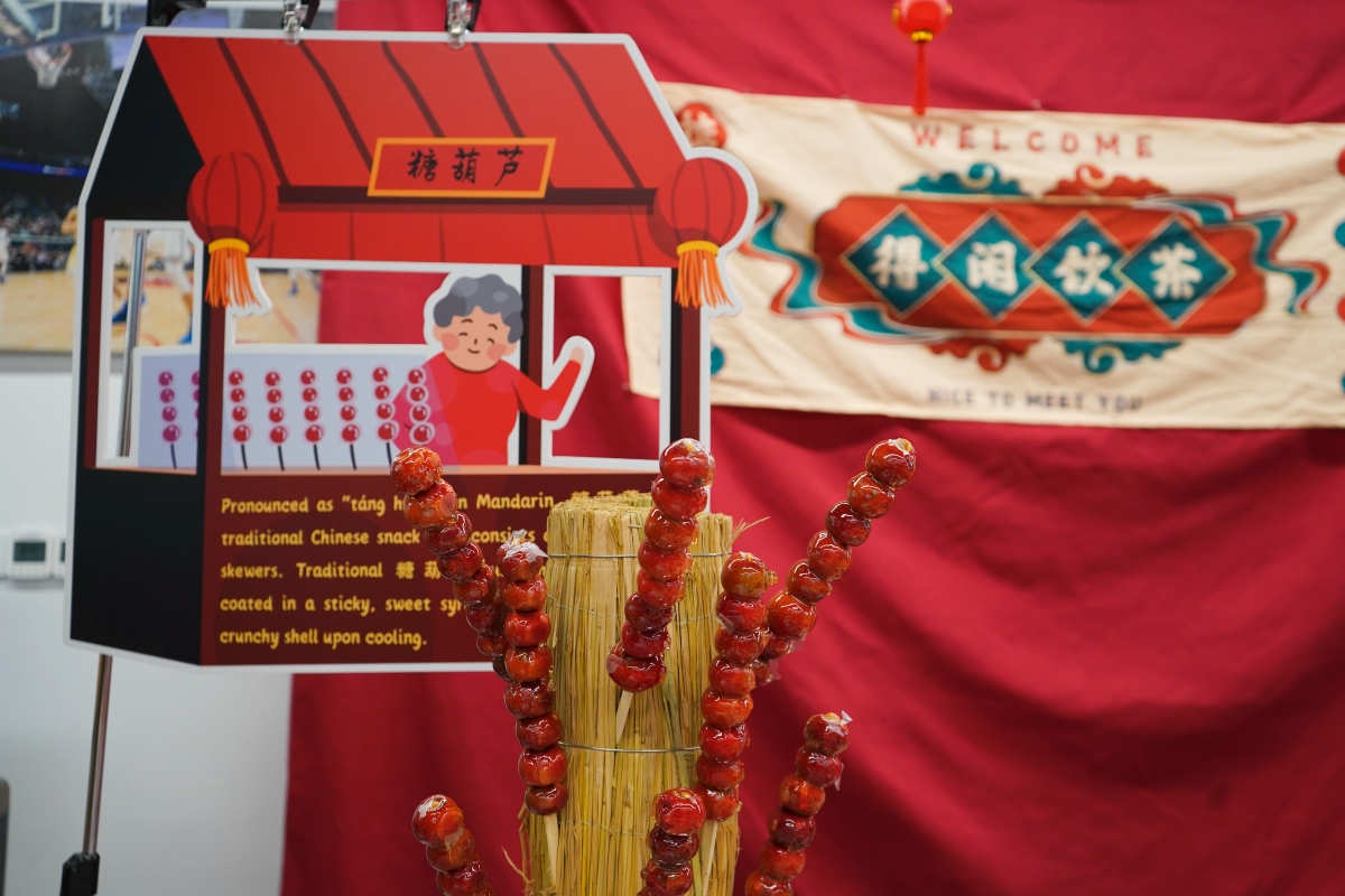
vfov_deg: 36.9
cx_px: 672
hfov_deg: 53.1
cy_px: 448
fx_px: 1345
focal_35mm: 36
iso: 1600
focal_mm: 36
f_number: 4
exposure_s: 1/160
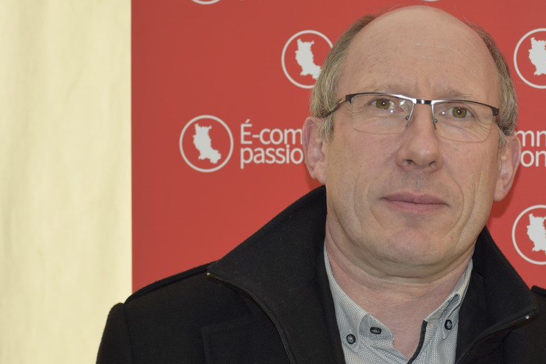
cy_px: 217
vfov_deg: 11.8
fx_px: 1759
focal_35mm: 116
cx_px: 404
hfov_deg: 17.5
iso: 140
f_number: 5.6
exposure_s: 1/125
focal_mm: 52
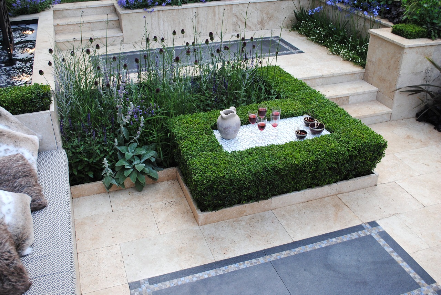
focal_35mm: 36
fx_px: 441
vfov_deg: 36.9
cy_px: 148
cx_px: 220
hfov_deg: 53.1
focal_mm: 24
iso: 200
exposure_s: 1/80
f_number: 4.5
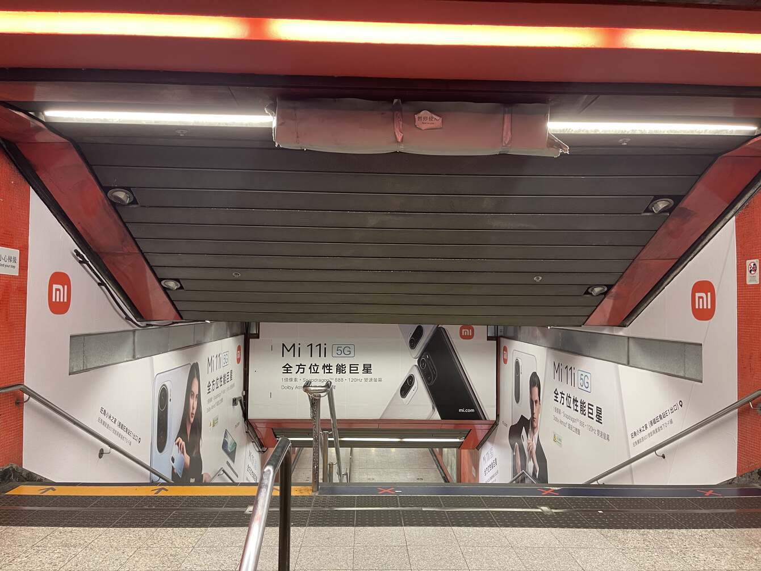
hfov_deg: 67.3
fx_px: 572
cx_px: 380
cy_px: 286
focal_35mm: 26
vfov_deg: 53.1
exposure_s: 1/50
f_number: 1.6
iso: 250
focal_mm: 5.1
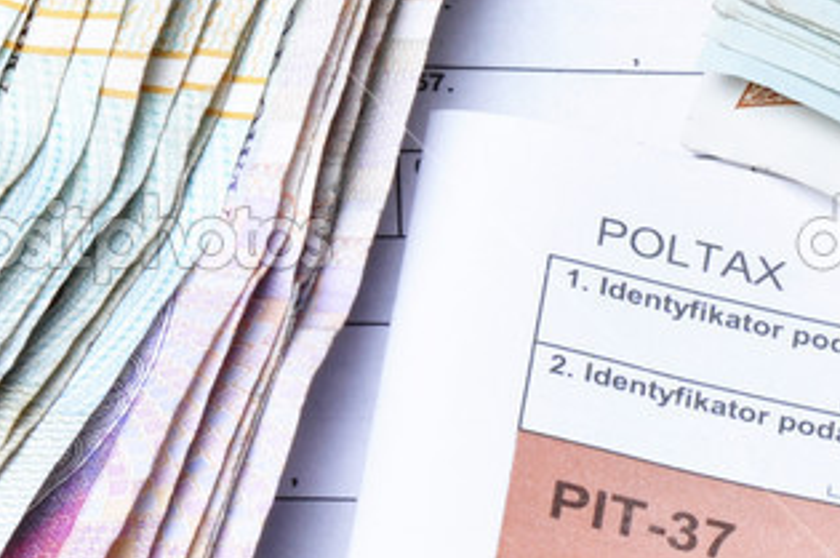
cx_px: 1043
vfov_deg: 3.1
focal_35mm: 439
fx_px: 10228
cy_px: 772
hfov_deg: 4.7
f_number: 29
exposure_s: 1/160
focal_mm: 90
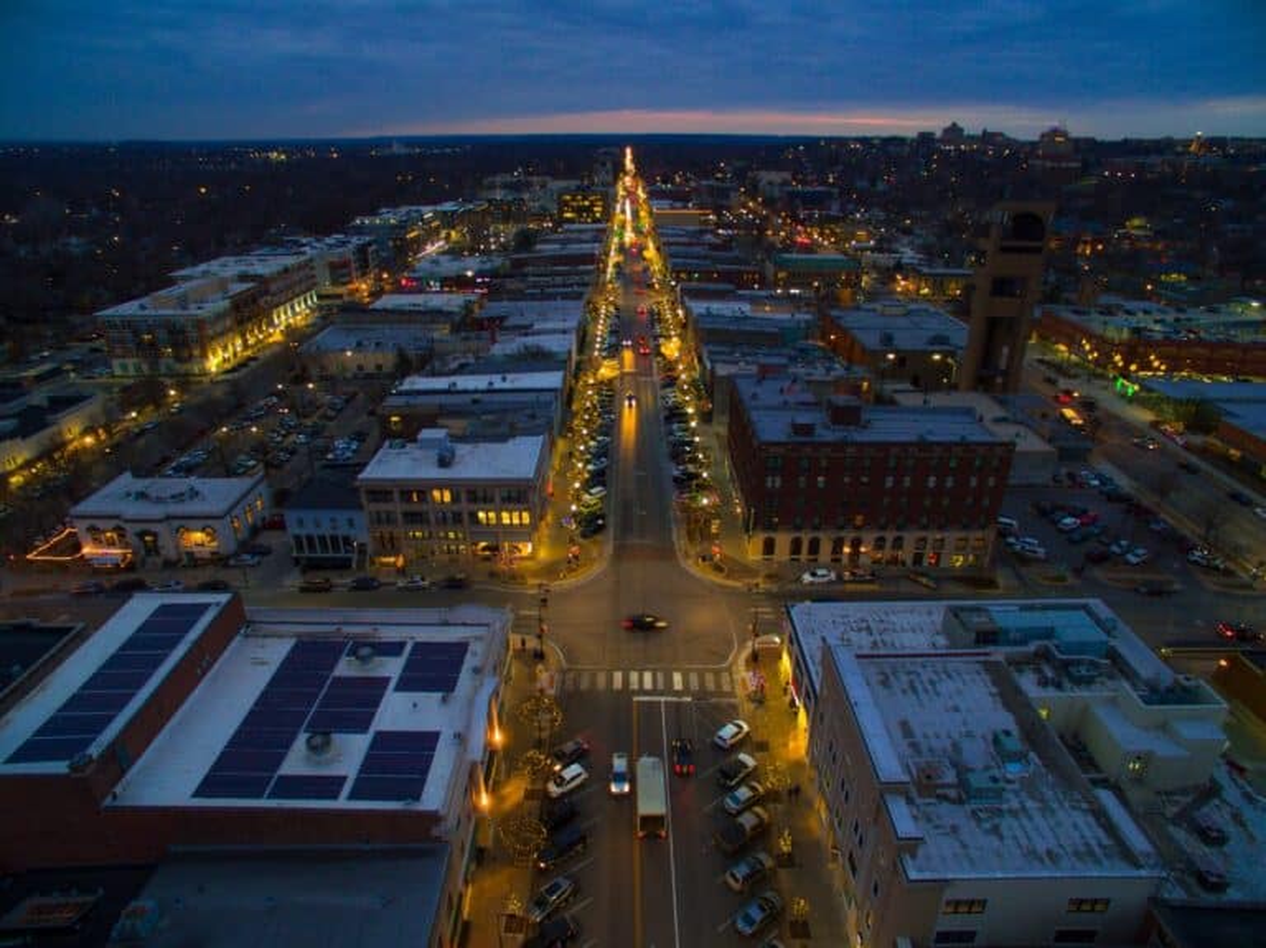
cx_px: 633
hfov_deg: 81.8
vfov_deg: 65.9
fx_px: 731
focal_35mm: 20
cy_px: 474
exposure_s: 1/6
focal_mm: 3.61
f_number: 2.8
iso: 100
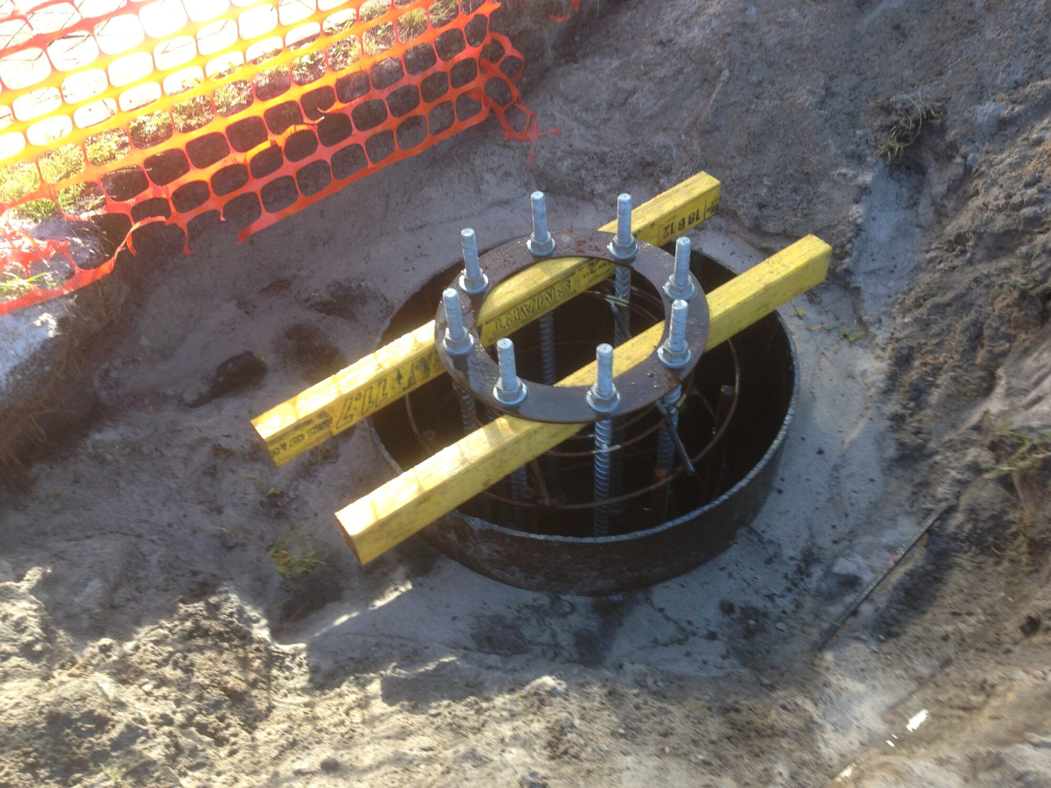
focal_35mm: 33
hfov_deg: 55.4
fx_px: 1002
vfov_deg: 42.9
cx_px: 526
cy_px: 394
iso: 50
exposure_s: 1/125
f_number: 2.4
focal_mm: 4.13
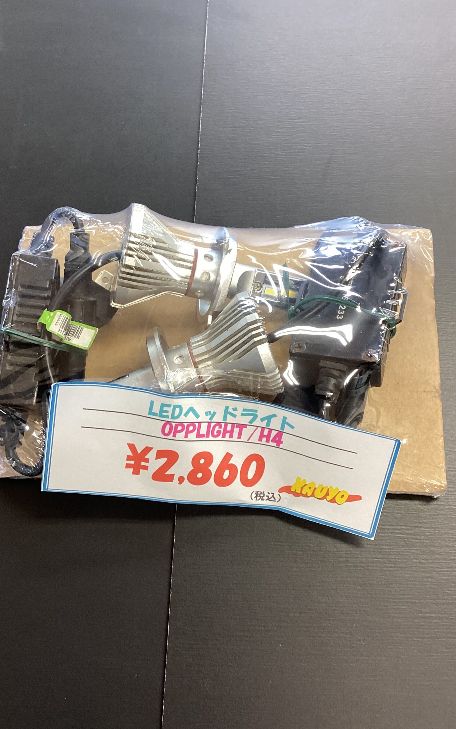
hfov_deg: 36.3
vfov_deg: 55.3
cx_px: 212
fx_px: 696
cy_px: 352
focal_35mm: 35
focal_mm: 3.3
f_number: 2.4
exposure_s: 1/50
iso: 80
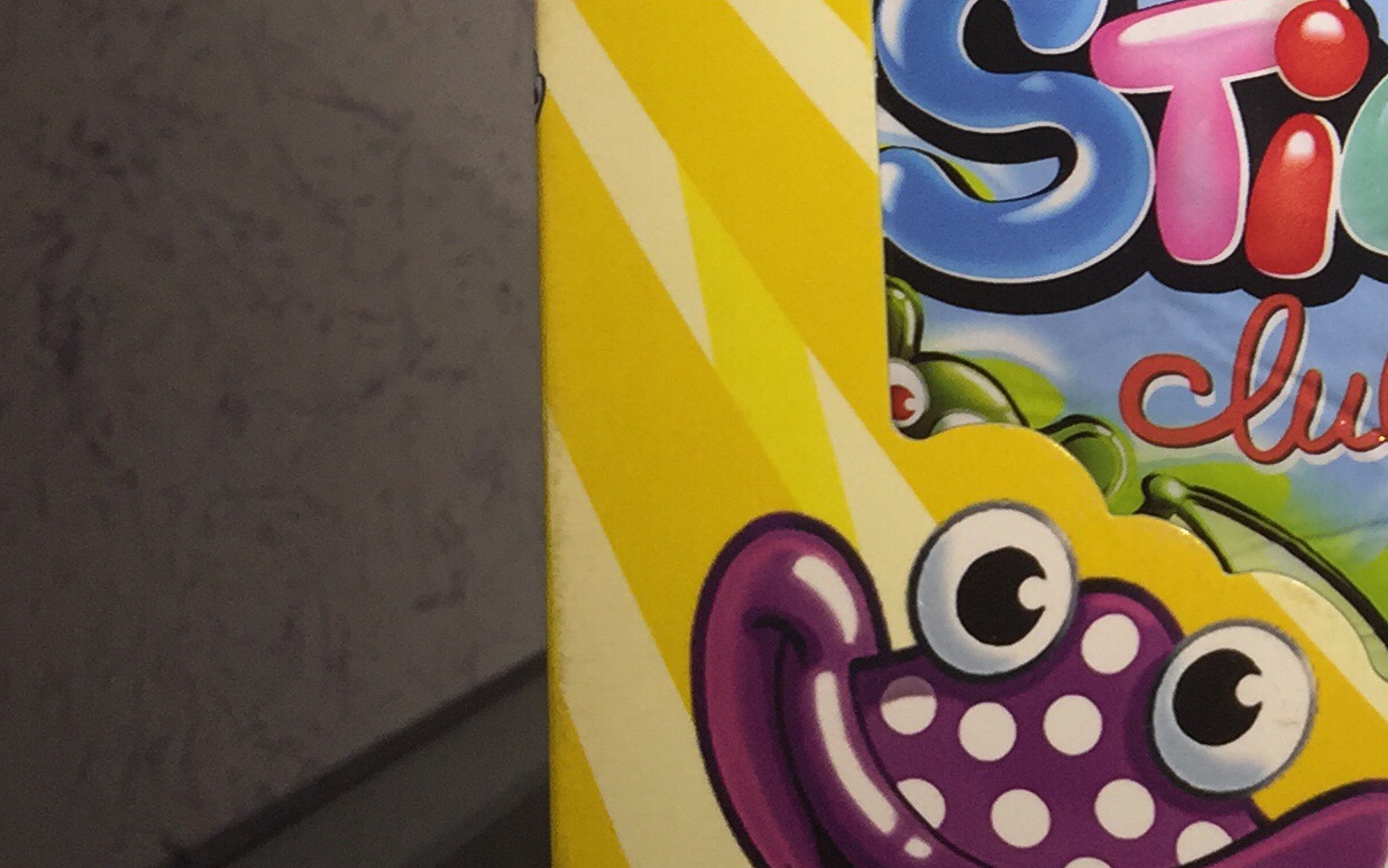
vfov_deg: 15.5
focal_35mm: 83
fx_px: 3140
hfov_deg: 22.4
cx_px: 1785
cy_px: 72
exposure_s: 1/48
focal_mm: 4.15
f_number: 2.2
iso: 32
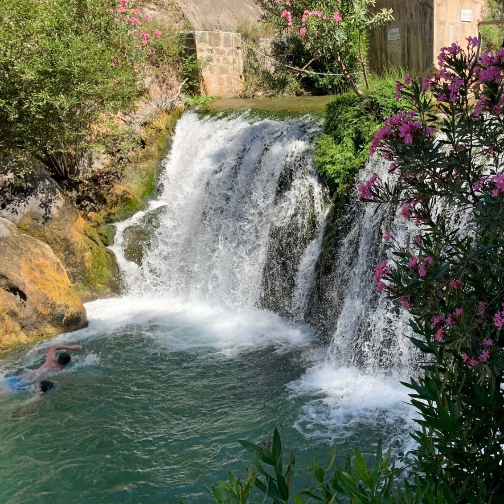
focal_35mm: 39
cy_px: 217
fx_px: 642
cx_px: 418
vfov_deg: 42.7
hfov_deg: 40.7
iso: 25
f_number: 1.8
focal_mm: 4.25
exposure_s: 1/651
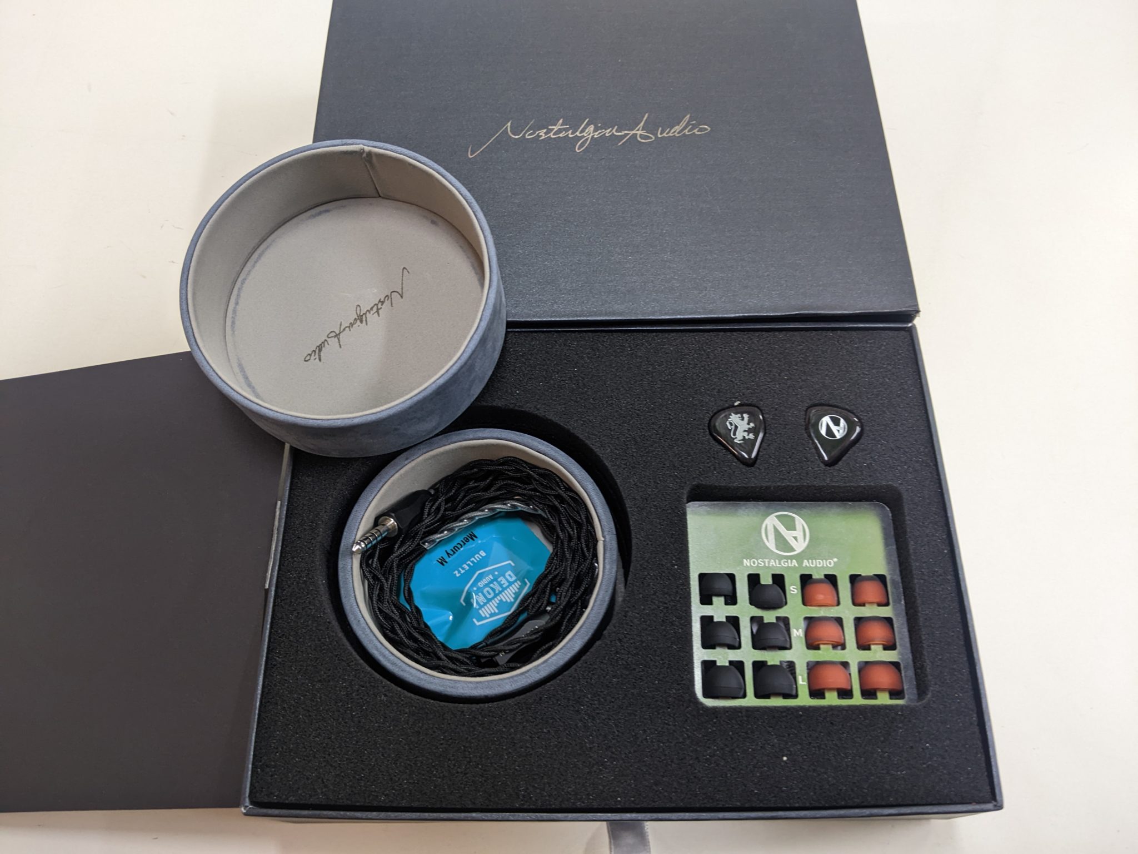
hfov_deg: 65.3
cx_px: 569
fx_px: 888
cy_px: 427
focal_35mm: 27
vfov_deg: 51.4
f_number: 1.8
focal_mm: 4.44
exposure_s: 1/24
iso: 77
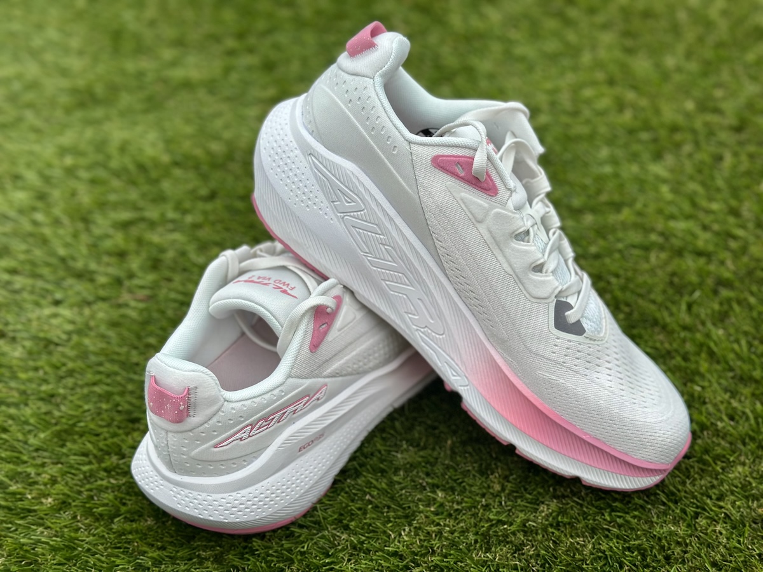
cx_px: 382
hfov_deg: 39.7
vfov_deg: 30.3
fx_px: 1058
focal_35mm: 48
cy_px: 286
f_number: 1.78
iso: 100
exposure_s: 1/8929
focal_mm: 6.86
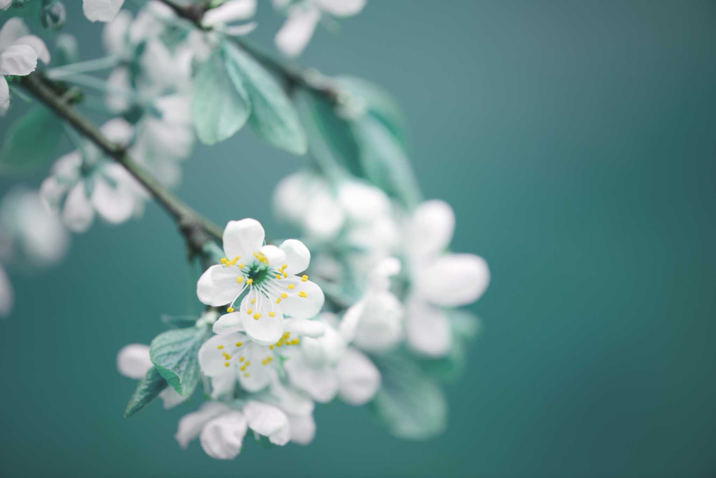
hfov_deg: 19.5
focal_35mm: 105
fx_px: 2088
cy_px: 239
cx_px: 358
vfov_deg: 13.0
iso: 100
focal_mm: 105
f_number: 3.5
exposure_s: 1/320
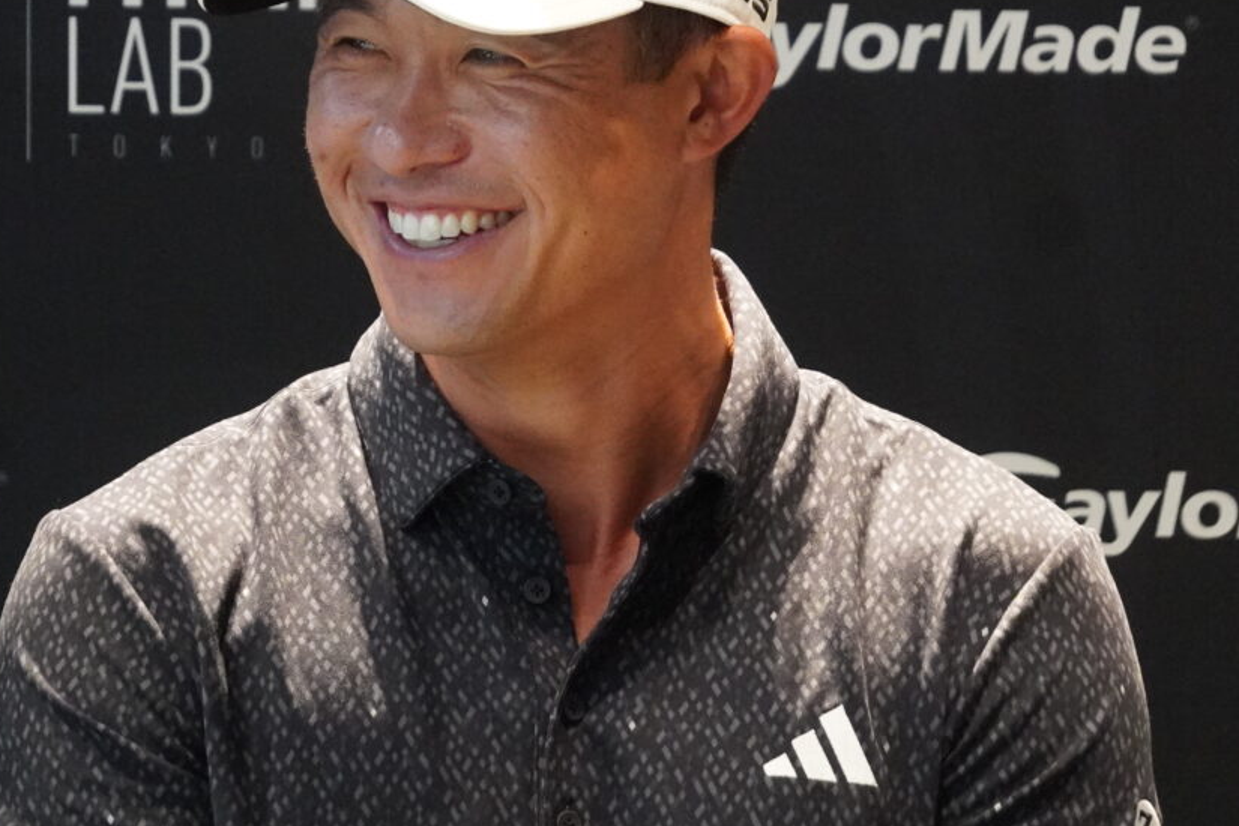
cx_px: 602
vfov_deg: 3.0
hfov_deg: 4.5
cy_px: 135
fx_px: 15862
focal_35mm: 461
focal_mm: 165
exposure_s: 1/250
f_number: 6.3
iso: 6400
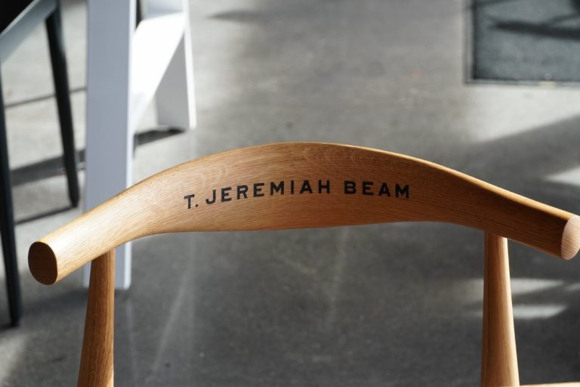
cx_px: 290
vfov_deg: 13.0
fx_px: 1692
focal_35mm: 105
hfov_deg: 19.5
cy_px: 194
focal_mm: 70
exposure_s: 1/125
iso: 640
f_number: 5.6
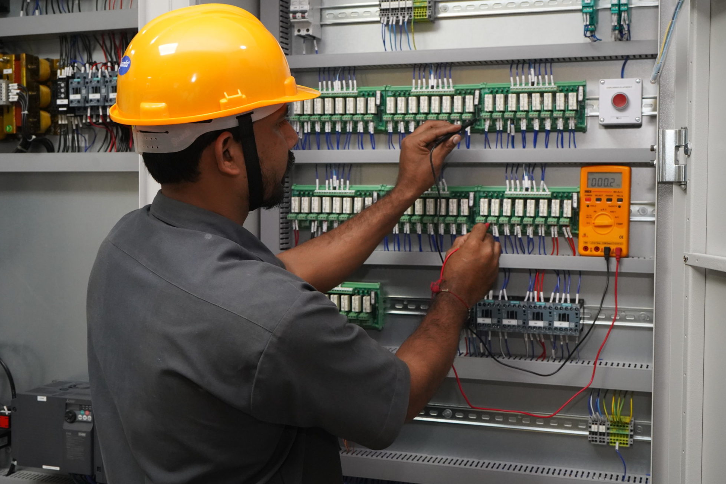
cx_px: 353
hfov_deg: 43.6
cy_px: 233
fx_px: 908
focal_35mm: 45
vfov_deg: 29.9
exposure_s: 1/160
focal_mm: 43
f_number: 6.3
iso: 6400
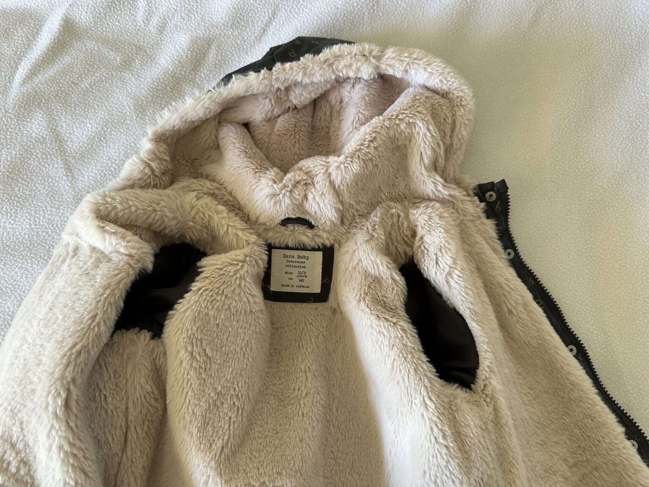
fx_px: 450
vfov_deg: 56.8
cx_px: 324
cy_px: 244
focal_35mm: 24
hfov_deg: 71.6
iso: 200
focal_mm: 6.86
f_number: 1.78
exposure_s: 1/120
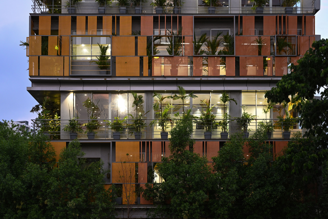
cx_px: 164
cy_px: 110
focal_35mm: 55
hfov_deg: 36.2
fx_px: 501
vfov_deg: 24.6
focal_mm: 55
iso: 900
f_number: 4
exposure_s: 1/60
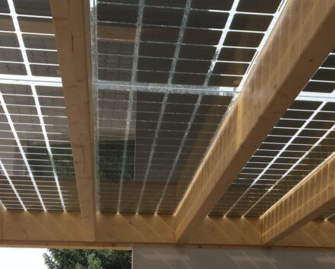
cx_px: 244
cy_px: 216
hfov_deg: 24.5
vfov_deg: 19.7
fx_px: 764
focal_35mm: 77
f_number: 2.2
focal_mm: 4.15
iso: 32
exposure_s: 1/659
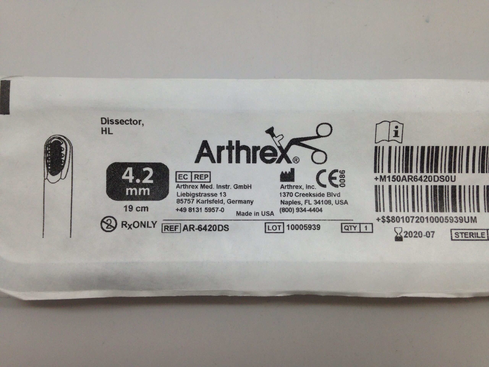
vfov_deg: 42.9
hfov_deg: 55.4
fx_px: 466
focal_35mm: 33
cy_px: 184
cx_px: 244
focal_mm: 4.12
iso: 80
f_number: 2.4
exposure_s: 1/120
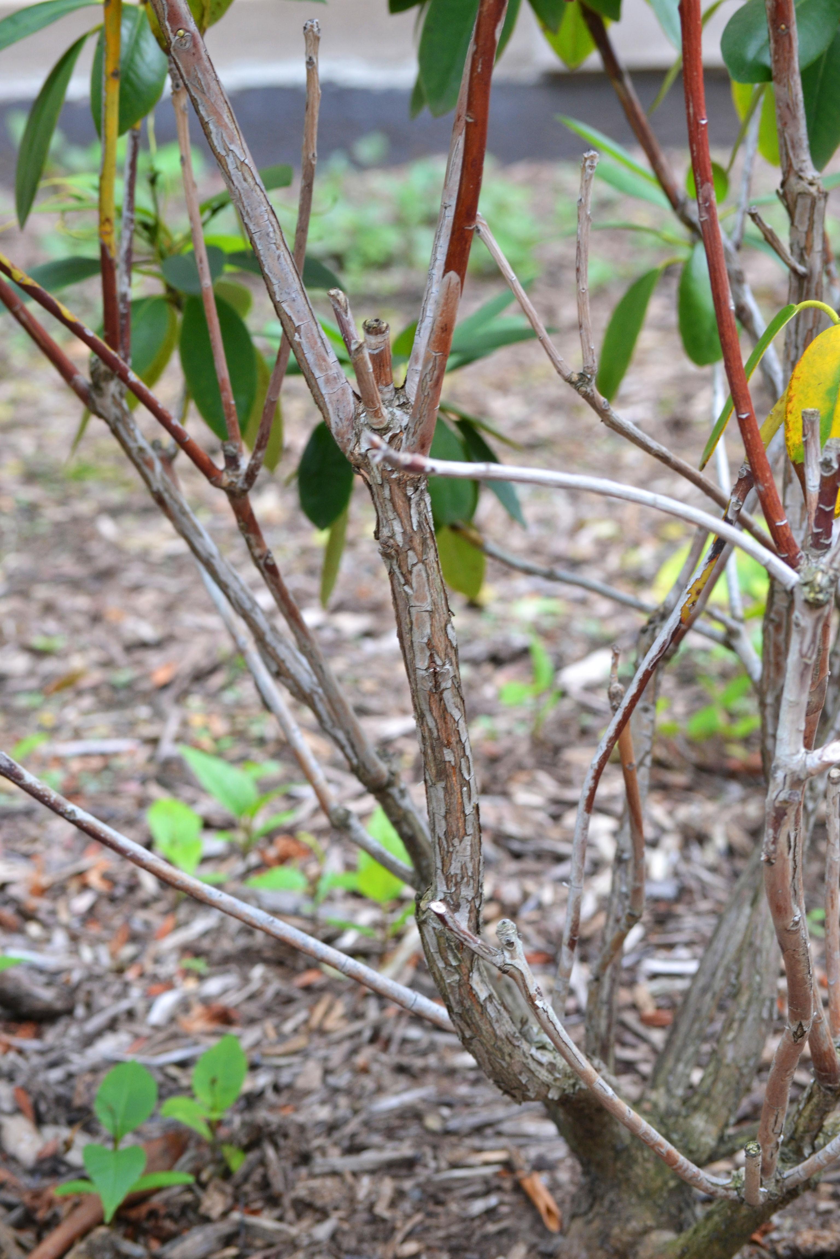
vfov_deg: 24.6
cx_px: 420
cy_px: 630
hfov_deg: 16.6
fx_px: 2887
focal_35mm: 82
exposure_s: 1/100
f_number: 8
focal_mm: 55
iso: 400
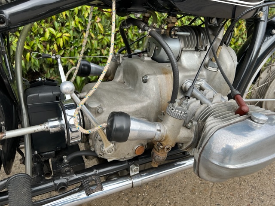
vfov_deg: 53.1
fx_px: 207
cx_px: 138
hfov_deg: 67.3
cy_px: 103
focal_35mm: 26
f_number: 1.5
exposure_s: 1/324
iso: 50
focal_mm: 5.7
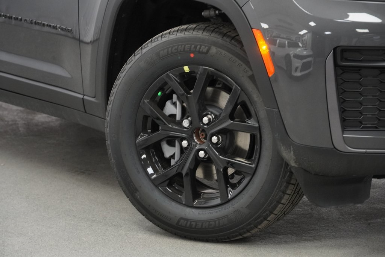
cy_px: 128
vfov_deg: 11.6
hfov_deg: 17.3
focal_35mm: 118
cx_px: 192
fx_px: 1267
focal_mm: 79
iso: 1600
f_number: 5.6
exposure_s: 1/80
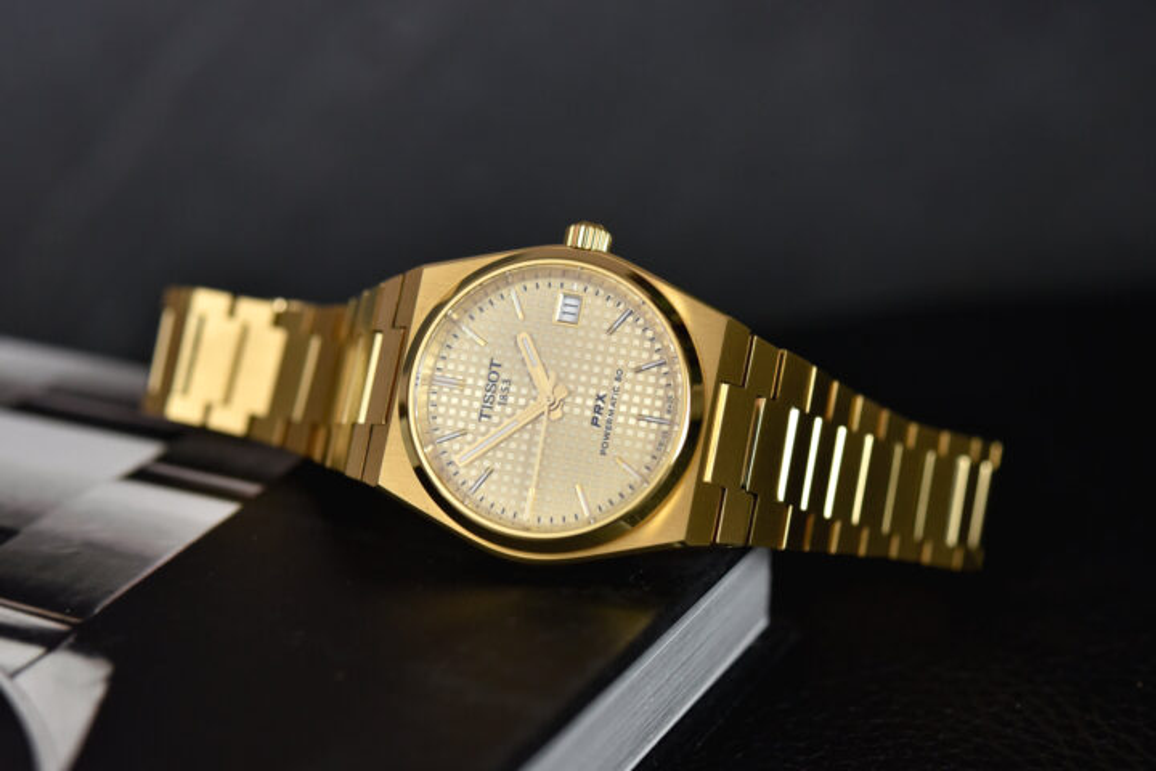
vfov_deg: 22.6
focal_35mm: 60
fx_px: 1927
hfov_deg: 33.4
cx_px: 578
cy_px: 386
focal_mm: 60
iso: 2000
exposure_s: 1/320
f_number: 5.6
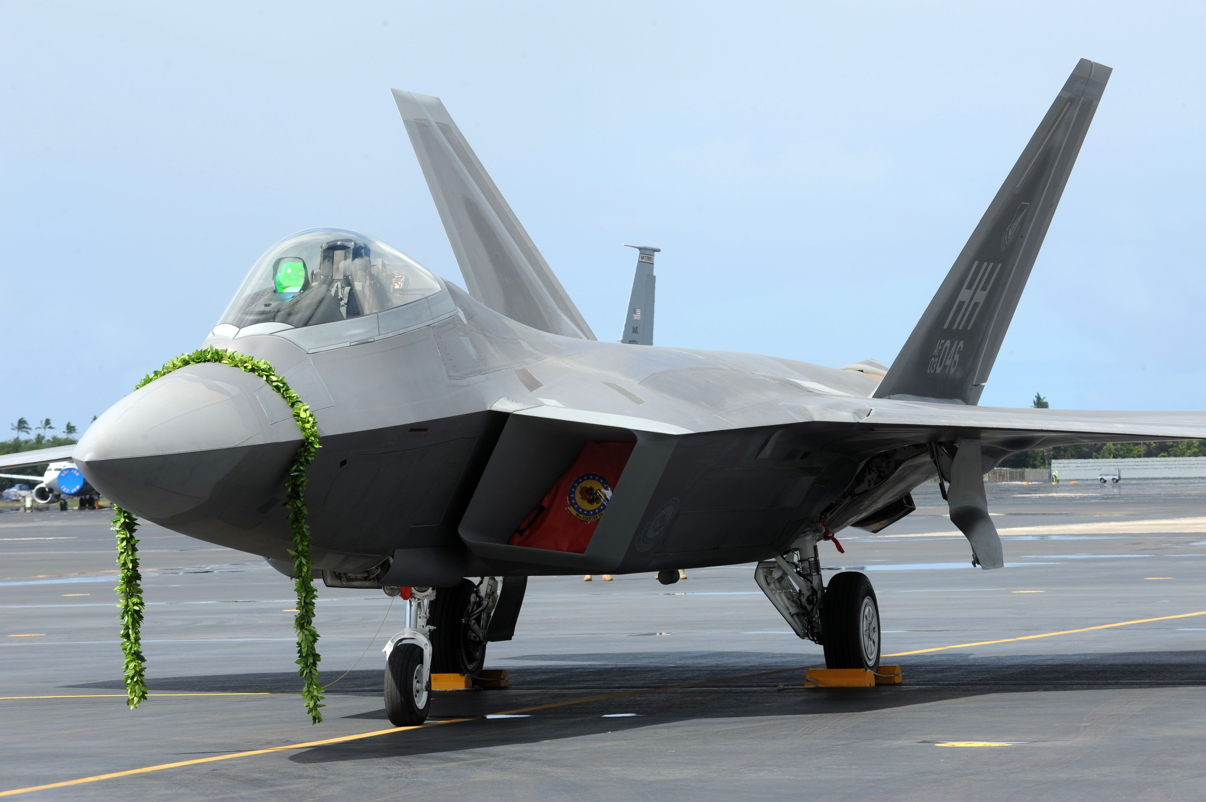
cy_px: 401
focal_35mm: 155
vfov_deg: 8.8
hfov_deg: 13.3
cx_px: 603
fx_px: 5189
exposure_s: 1/160
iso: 200
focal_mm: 155
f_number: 16
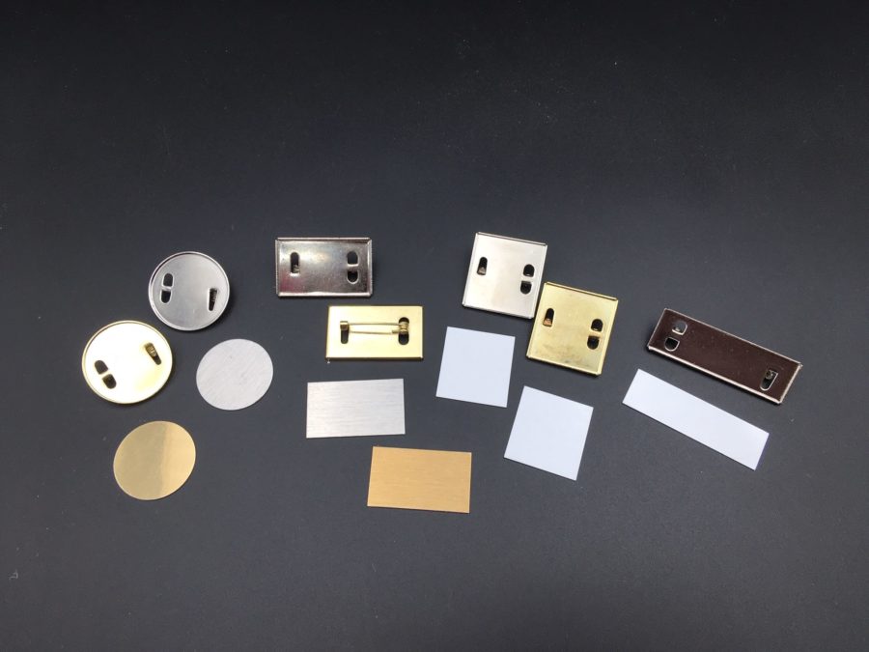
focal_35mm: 29
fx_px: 728
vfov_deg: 48.2
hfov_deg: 61.7
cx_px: 434
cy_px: 326
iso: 32
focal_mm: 4.15
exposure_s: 1/100
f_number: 2.2
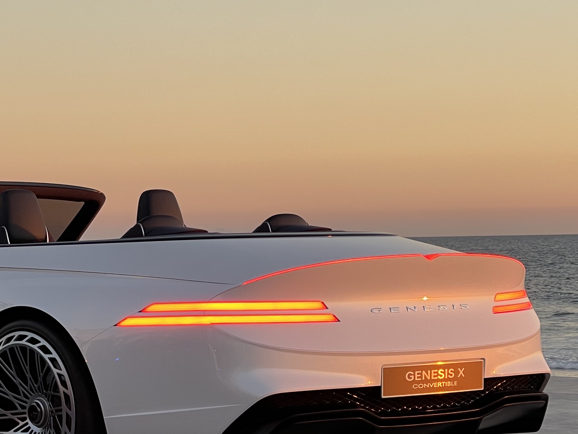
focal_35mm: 135
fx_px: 2255
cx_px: 116
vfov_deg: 10.9
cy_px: 353
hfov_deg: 14.5
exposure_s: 1/147
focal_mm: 7.5
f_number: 2.2
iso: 32
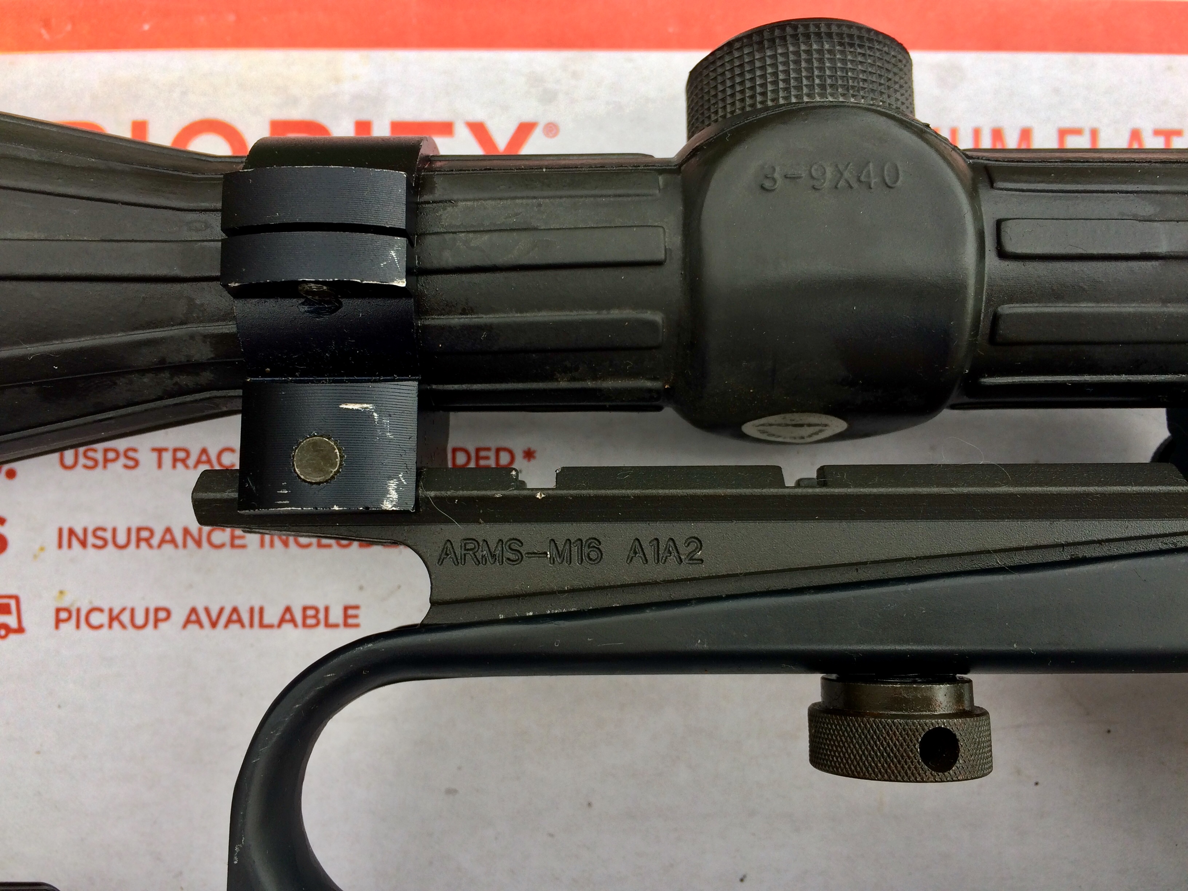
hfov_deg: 61.7
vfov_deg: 48.2
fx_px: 995
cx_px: 594
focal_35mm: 29
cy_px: 446
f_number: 2.2
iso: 32
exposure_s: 1/120
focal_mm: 4.15
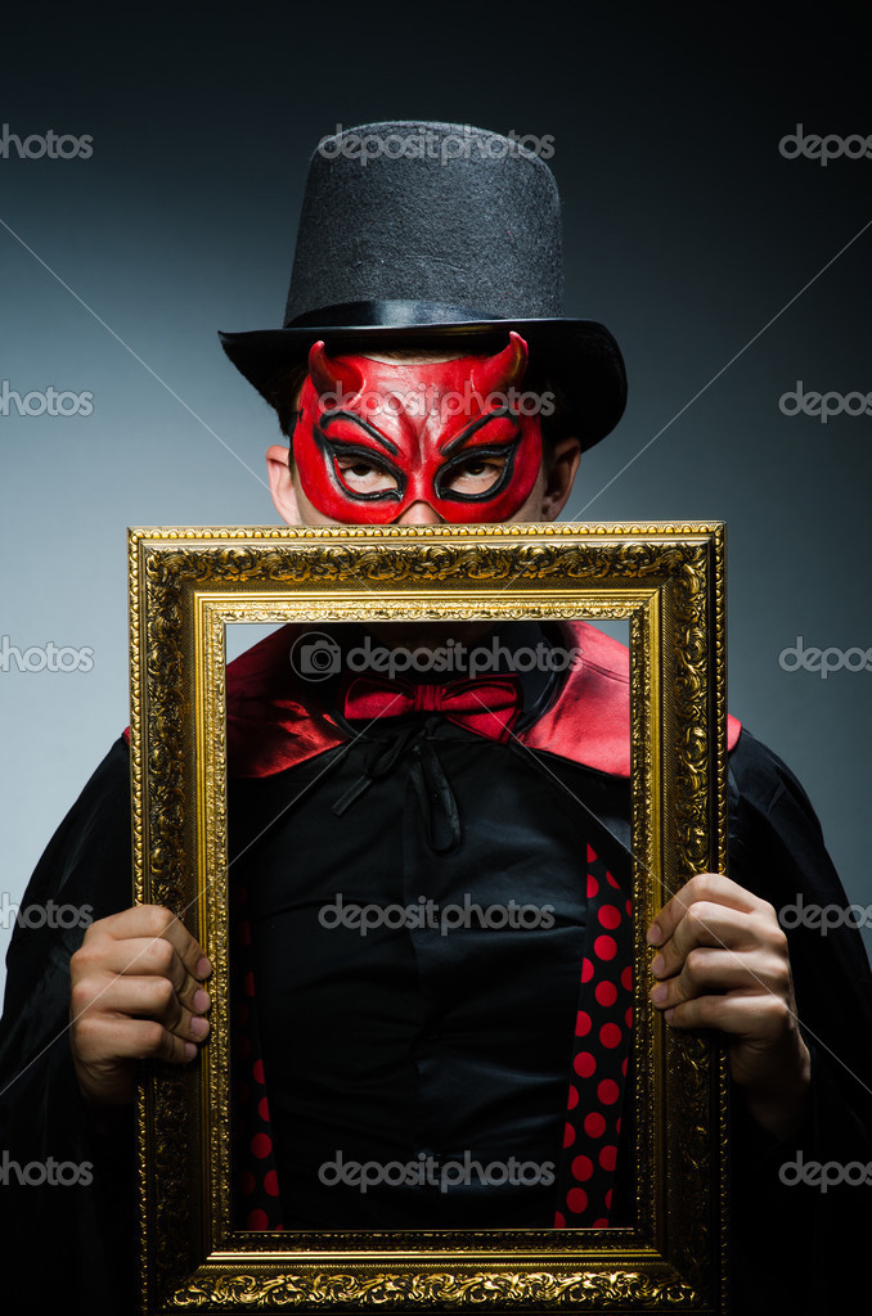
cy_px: 658
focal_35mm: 128
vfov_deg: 16.1
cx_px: 436
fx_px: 4654
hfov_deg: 10.7
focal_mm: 85
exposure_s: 1/200
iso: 100
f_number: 7.1
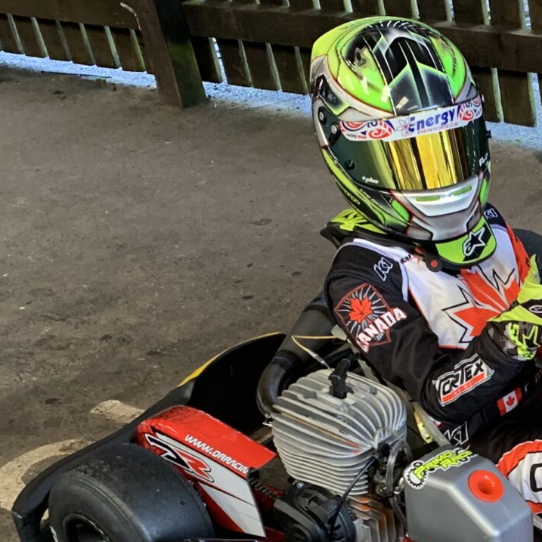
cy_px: 524
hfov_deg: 19.9
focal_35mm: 82
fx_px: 1453
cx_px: 637
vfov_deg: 20.5
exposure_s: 1/60
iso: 160
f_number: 1.8
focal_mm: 4.25
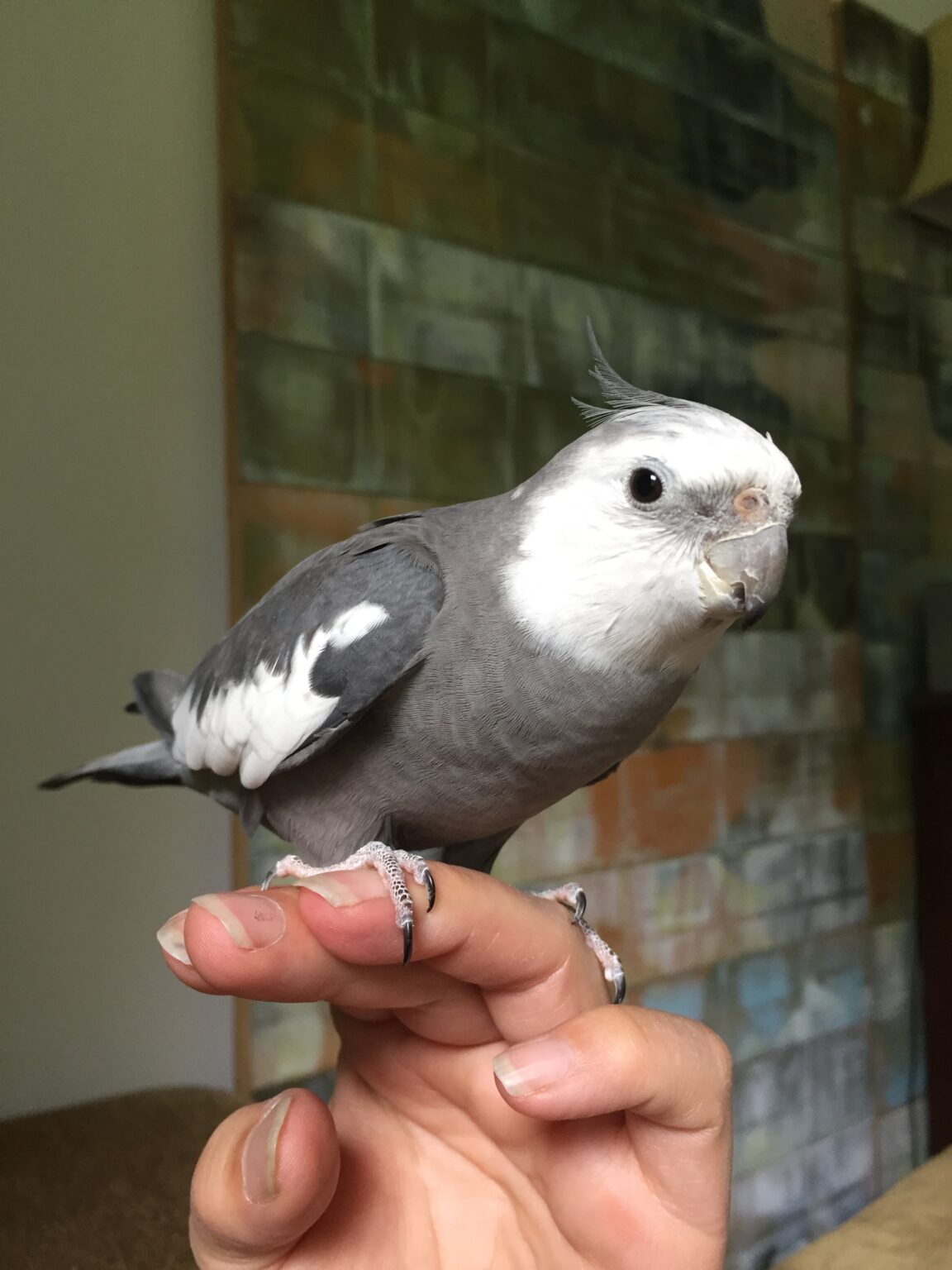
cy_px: 635
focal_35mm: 29
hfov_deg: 48.2
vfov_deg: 61.7
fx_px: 1063
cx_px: 476
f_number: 2.2
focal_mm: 4.15
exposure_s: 1/30
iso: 125
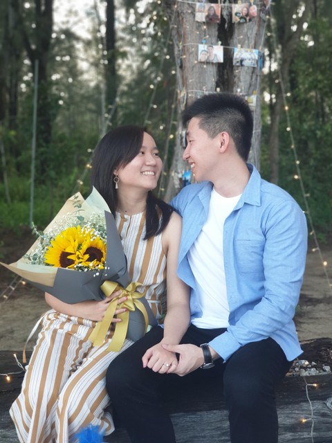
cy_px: 222
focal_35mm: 52
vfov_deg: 36.8
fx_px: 665
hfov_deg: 28.0
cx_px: 166
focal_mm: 6
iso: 50
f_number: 2.4
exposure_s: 1/33
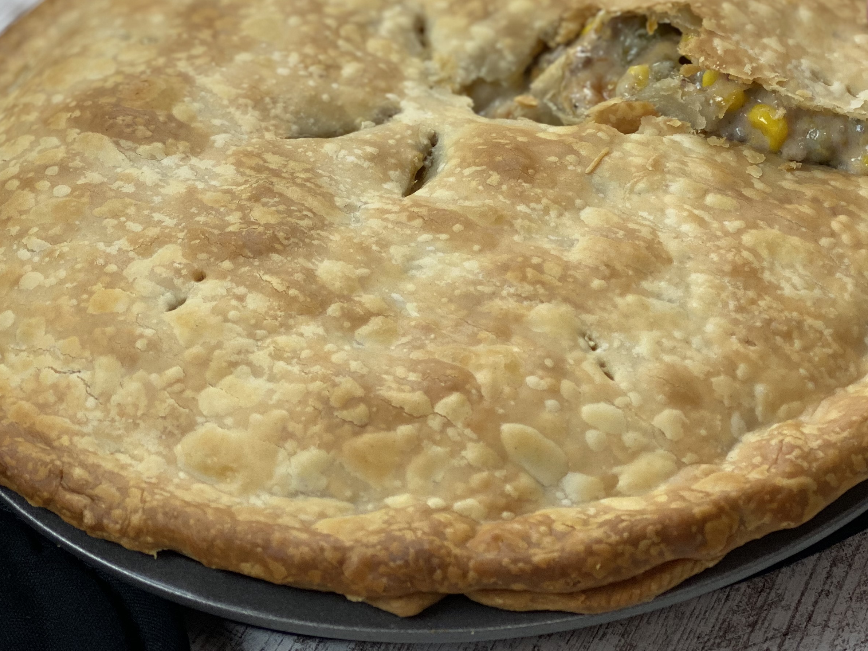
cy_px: 121
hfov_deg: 22.2
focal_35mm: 88
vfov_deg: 16.6
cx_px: 475
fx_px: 2206
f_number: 2
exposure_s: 1/120
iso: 50
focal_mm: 6
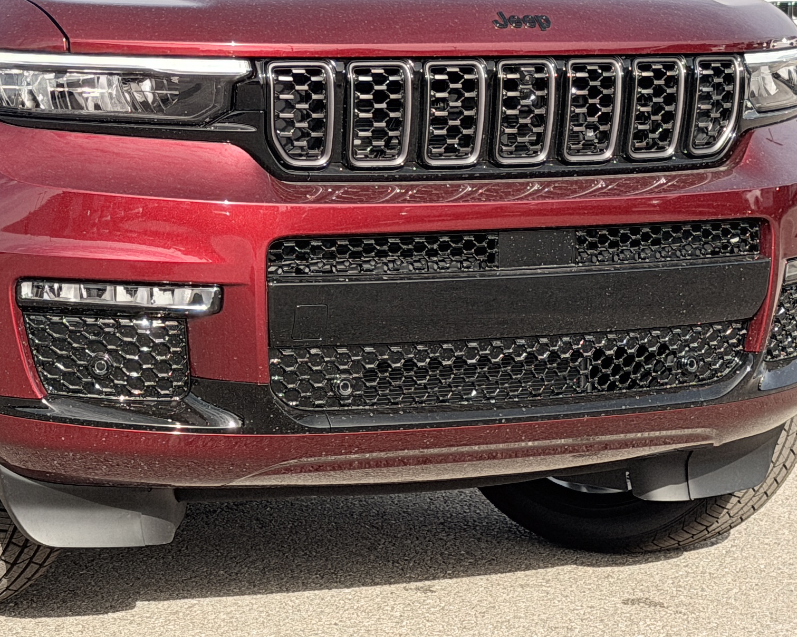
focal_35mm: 125
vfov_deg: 12.3
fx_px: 2949
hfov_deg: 15.3
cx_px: 120
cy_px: 120
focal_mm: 6.76
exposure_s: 1/6024
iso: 64
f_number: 1.78
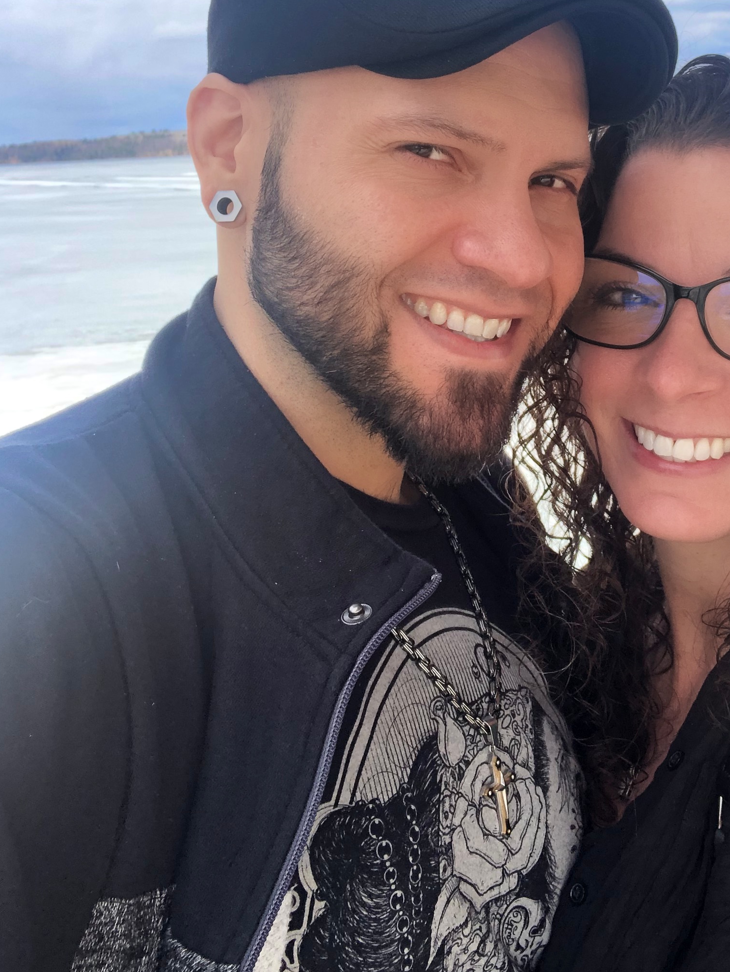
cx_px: 525
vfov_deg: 38.3
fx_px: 1376
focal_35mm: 49
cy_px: 293
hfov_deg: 29.3
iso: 20
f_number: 2.2
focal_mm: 2.87
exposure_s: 1/343
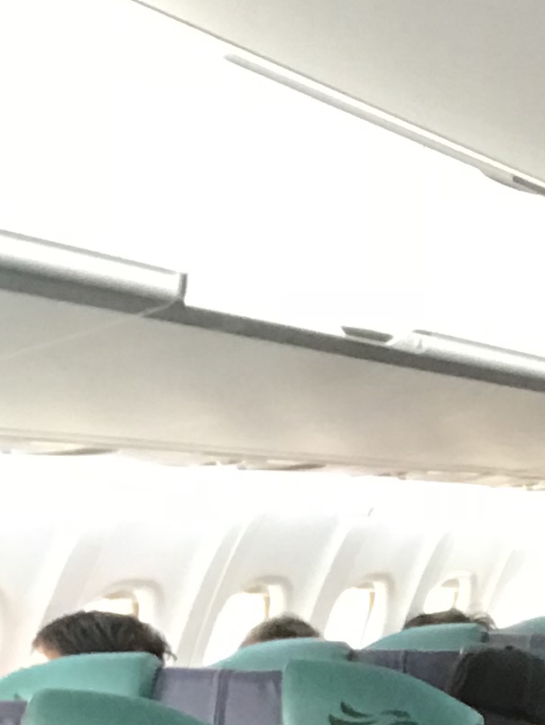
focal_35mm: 123
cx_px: 764
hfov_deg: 11.7
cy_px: 759
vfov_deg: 15.6
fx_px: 2577
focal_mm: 2.87
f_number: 2.2
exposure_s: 1/30
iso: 80
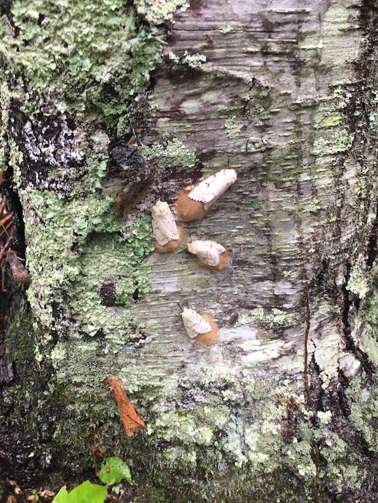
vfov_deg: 61.7
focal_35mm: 29
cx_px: 189
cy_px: 252
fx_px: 422
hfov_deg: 48.2
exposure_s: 1/30
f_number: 2.2
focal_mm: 4.15
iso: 50
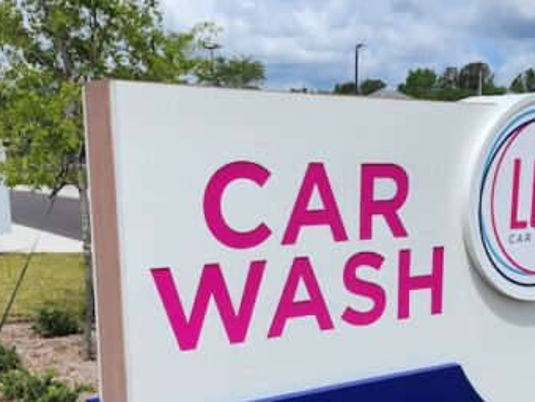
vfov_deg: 27.3
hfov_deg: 36.5
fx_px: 804
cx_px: 356
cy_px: 341
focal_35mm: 52
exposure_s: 1/1567
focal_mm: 6.4
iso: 12
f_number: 1.8
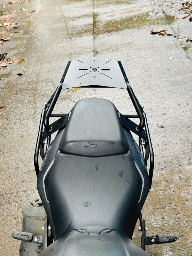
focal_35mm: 48
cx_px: 96
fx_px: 355
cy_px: 128
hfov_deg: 30.3
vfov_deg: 39.7
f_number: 1.78
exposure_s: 1/60
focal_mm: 6.86
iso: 125
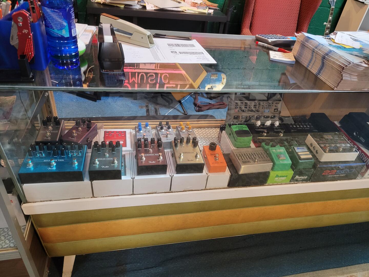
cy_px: 138
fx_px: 277
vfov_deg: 53.1
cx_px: 184
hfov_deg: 67.3
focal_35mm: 26
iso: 400
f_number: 1.8
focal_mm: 5.4
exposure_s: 1/40
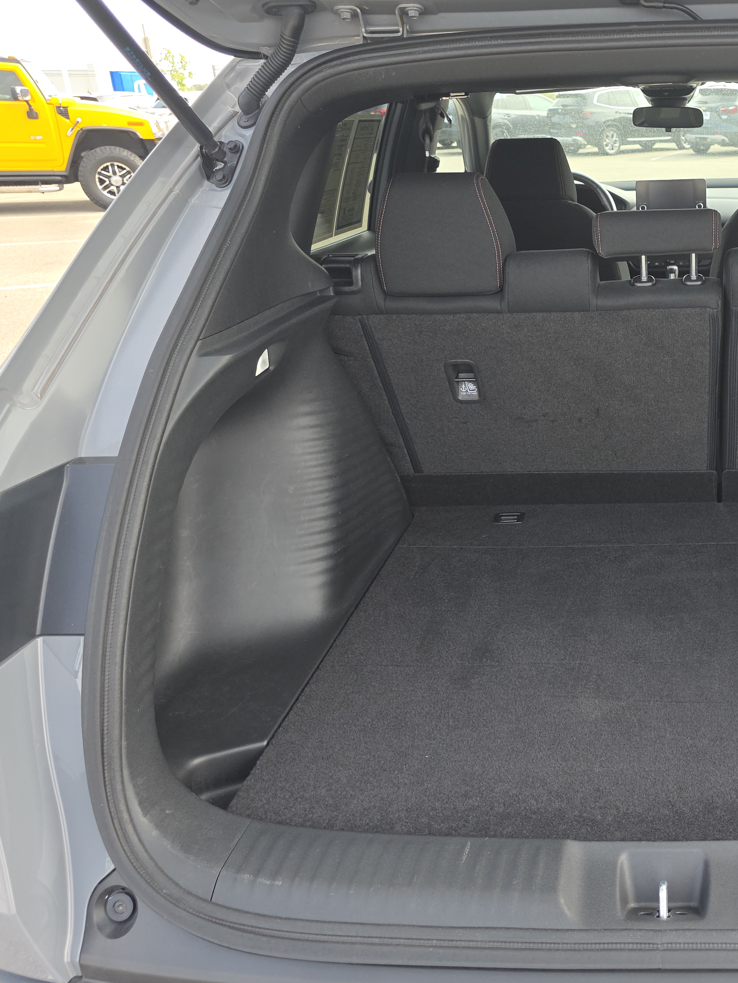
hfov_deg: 42.0
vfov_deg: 58.4
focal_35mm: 31
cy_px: 495
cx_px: 654
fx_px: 881
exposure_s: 1/359
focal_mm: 6.3
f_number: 1.7
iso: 40
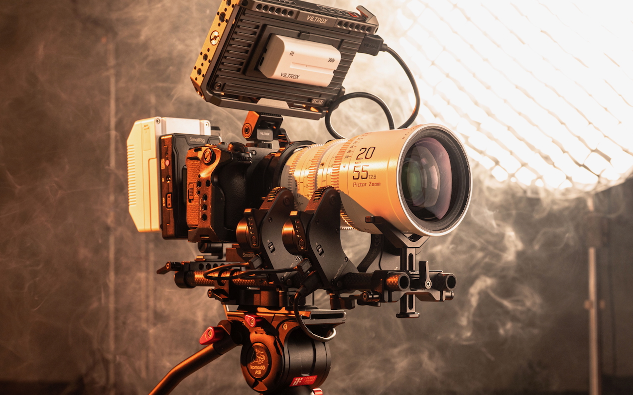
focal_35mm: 77
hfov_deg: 26.8
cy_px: 183
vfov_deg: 16.9
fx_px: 1328
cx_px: 316
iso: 250
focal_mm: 50
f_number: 8
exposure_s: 1/40
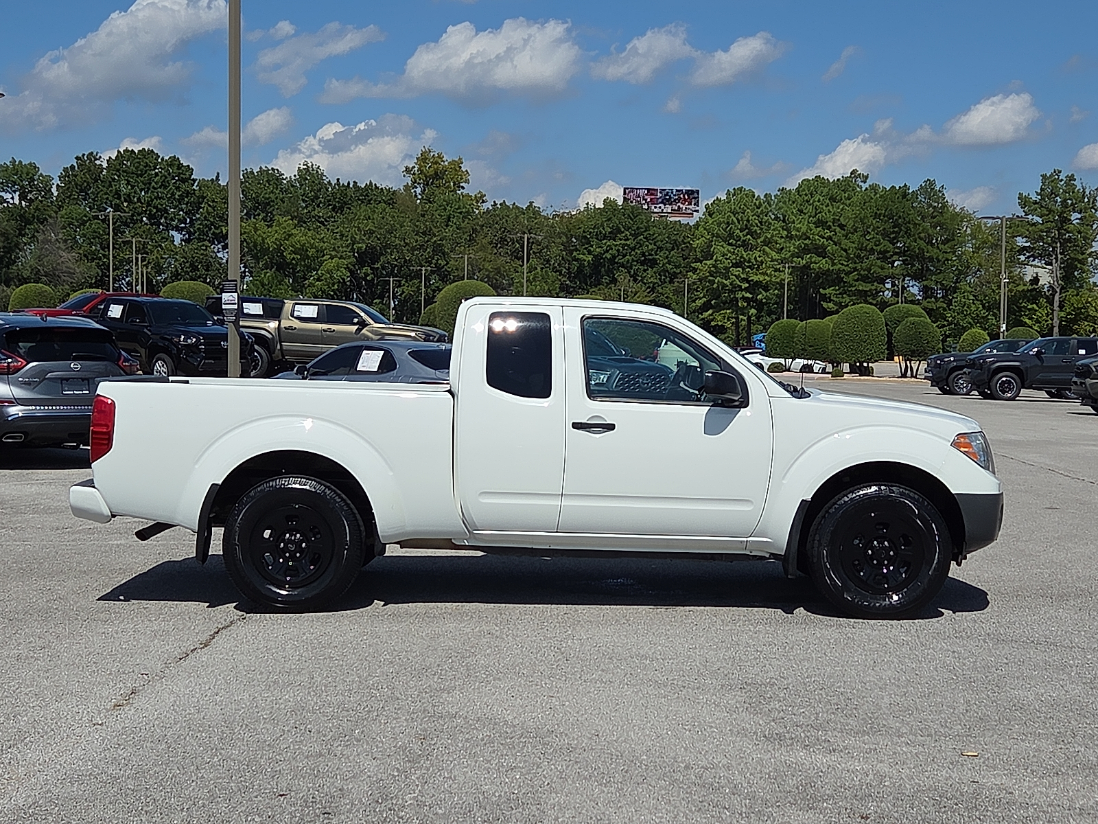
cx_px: 549
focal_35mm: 57
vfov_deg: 25.7
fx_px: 1808
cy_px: 412
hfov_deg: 33.8
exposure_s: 1/10000
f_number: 1.8
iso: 50
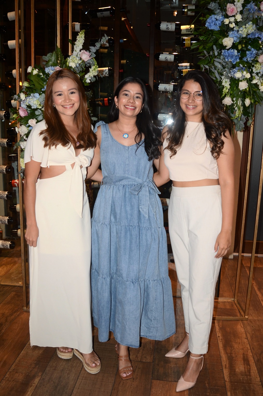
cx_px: 132
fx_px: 363
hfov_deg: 39.8
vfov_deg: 57.3
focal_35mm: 33
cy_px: 198
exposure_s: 1/60
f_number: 4
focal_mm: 22
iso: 400
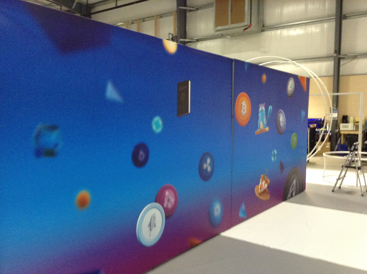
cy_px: 137
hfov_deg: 55.4
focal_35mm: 33
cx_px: 184
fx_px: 349
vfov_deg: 42.8
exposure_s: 1/25
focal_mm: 3.3
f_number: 2.4
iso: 200
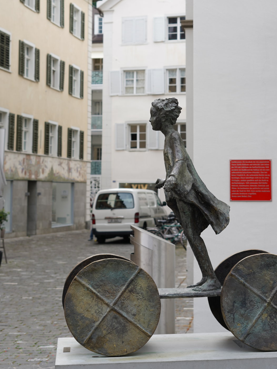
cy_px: 111
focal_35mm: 70
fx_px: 747
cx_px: 142
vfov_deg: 27.5
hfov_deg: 21.0
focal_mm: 50
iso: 100
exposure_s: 1/200
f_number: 4.5
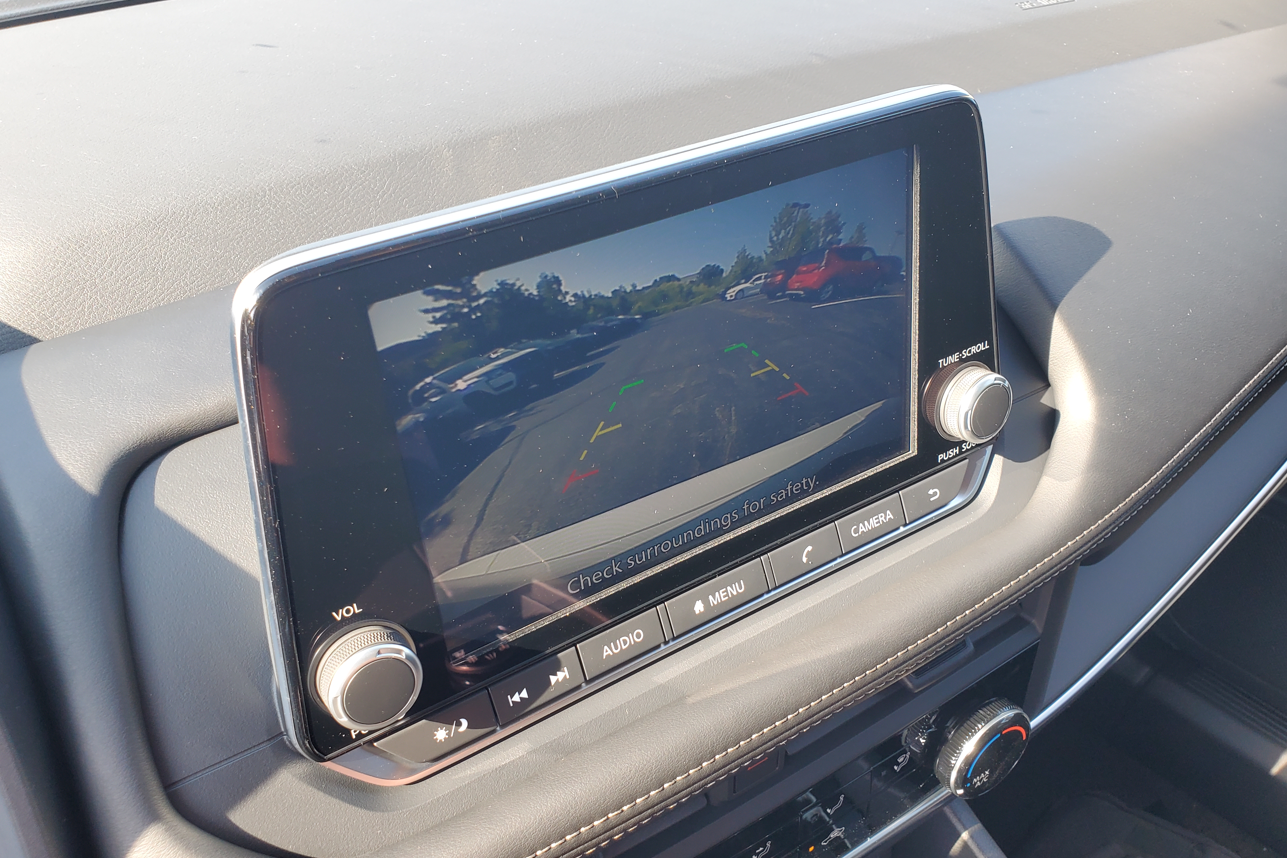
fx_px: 1001
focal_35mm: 28
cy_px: 451
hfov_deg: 65.5
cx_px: 638
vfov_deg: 46.4
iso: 80
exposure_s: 1/120
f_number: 2.4
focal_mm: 4.3
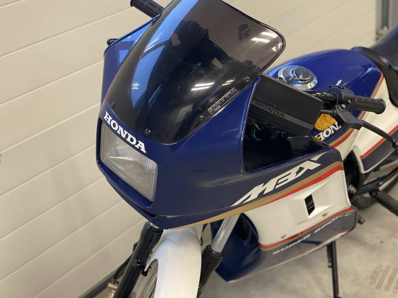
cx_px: 203
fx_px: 621
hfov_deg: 35.5
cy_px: 145
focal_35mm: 54
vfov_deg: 27.0
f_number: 2
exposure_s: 1/33
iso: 160
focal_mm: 6
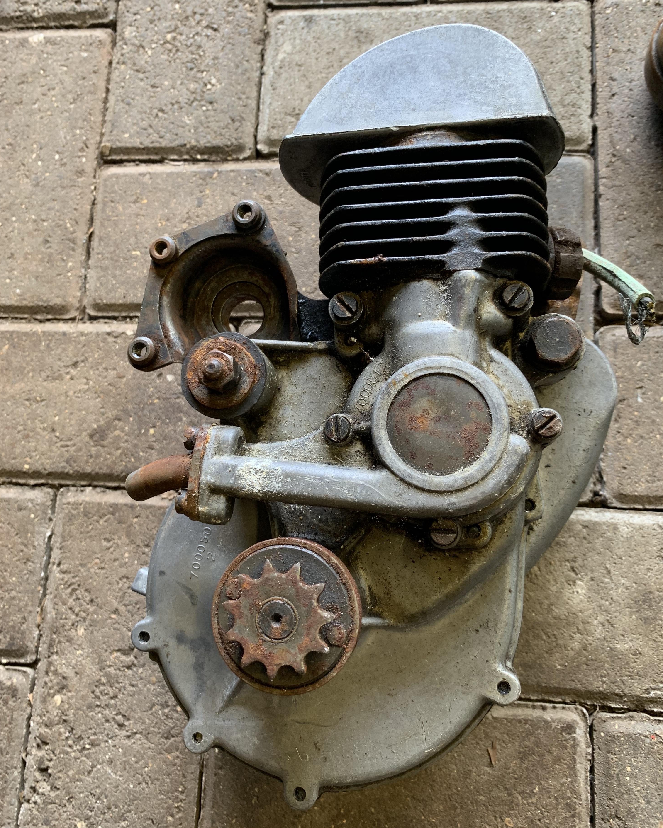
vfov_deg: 62.1
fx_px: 687
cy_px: 381
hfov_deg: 51.5
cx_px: 330
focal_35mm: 28
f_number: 1.8
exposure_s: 1/50
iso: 80
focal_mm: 4.25
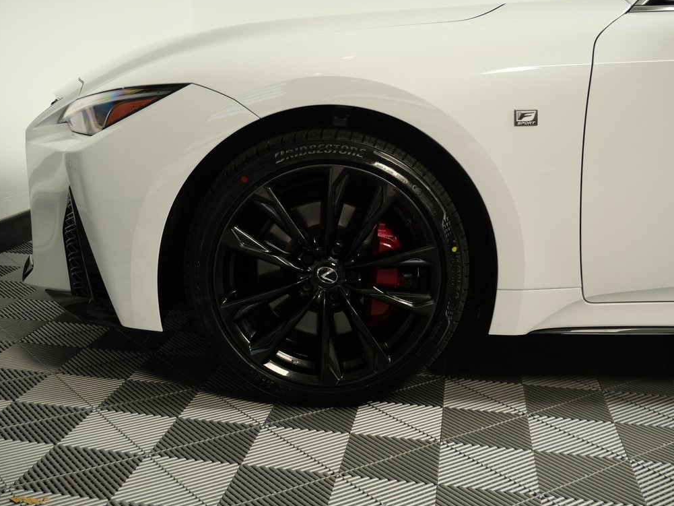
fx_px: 876
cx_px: 335
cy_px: 251
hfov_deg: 42.1
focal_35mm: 45
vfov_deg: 32.2
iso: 250
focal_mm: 22
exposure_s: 1/250
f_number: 5.6
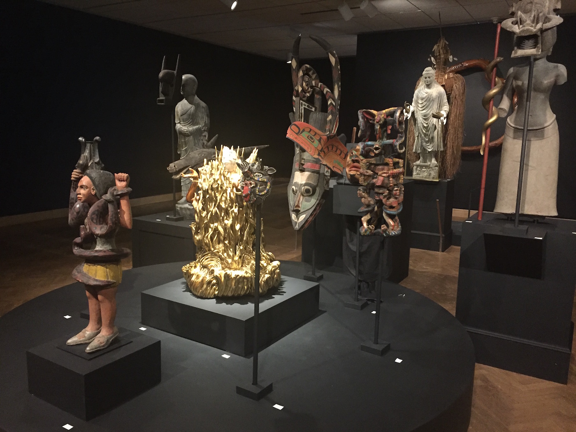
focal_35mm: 29
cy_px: 216
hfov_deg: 61.7
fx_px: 483
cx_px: 288
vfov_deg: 48.2
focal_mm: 4.15
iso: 500
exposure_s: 1/15
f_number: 2.2
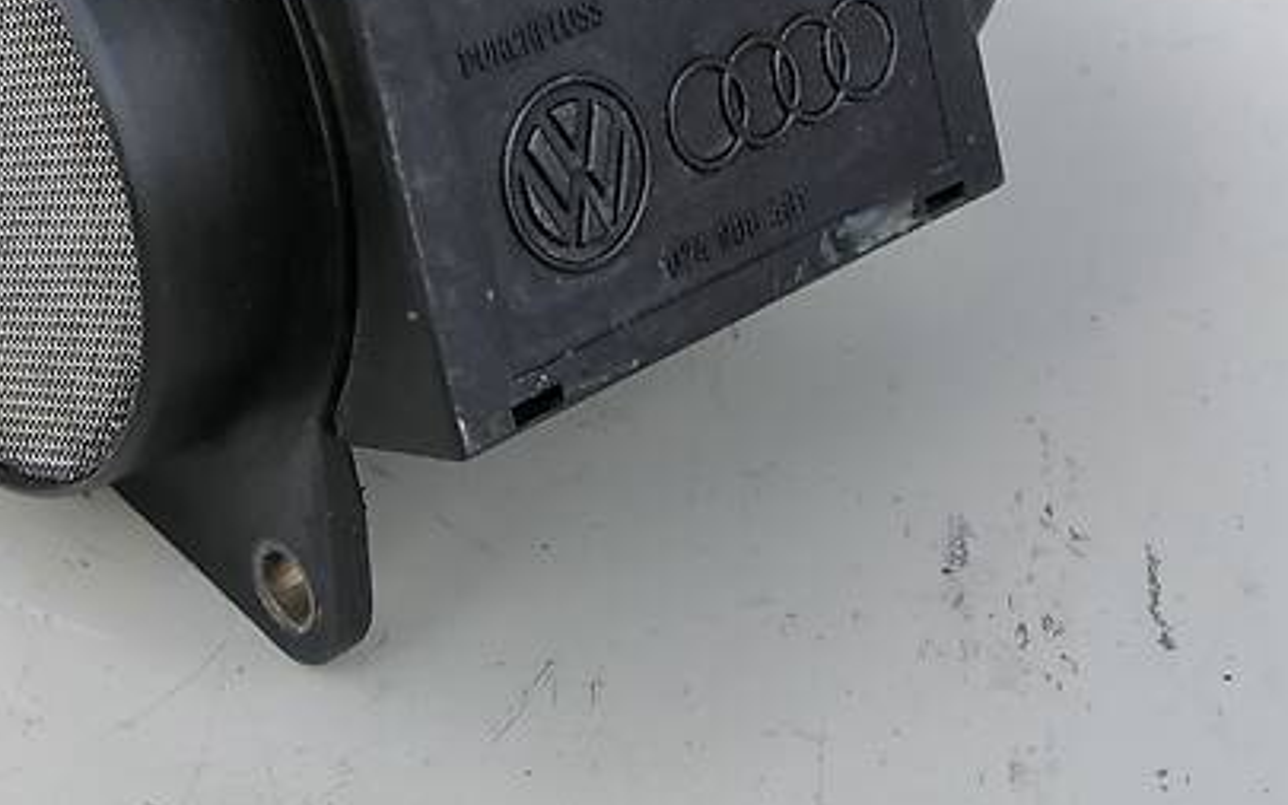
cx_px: 378
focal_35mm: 77
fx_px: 2702
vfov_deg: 16.7
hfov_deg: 26.6
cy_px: 54
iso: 50
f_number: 1.8
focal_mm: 4
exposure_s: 1/385
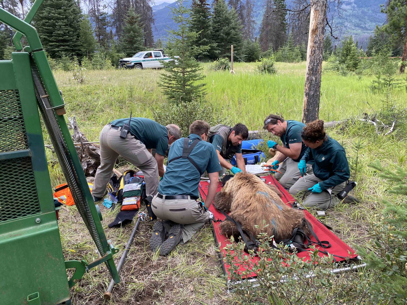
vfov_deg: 53.1
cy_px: 152
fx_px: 306
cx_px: 204
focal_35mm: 26
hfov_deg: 67.3
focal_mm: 4.25
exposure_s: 1/122
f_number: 1.8
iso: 64
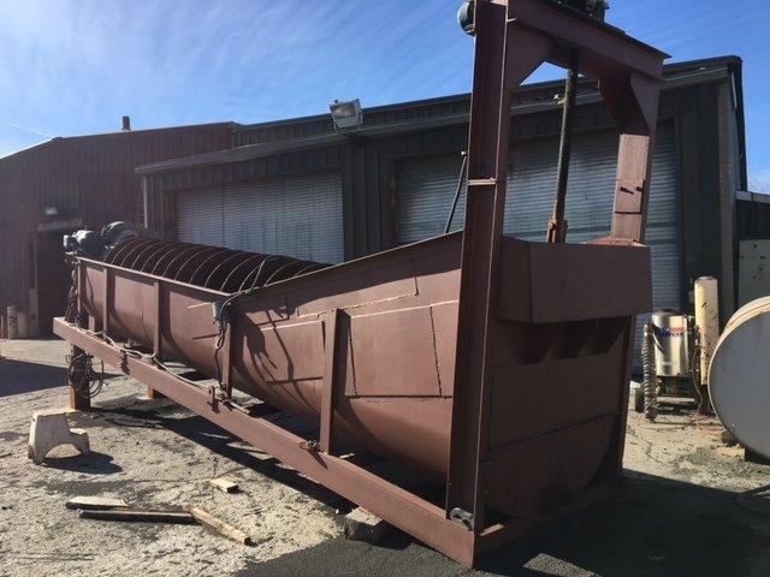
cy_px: 288
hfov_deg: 61.7
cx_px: 385
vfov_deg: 48.2
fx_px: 645
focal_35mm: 29
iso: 25
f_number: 2.2
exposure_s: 1/1451
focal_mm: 4.15
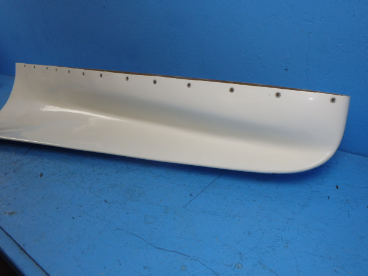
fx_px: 308
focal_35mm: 29
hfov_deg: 61.7
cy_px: 134
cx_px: 183
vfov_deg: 48.2
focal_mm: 5
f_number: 3.9
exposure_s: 1/60
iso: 125
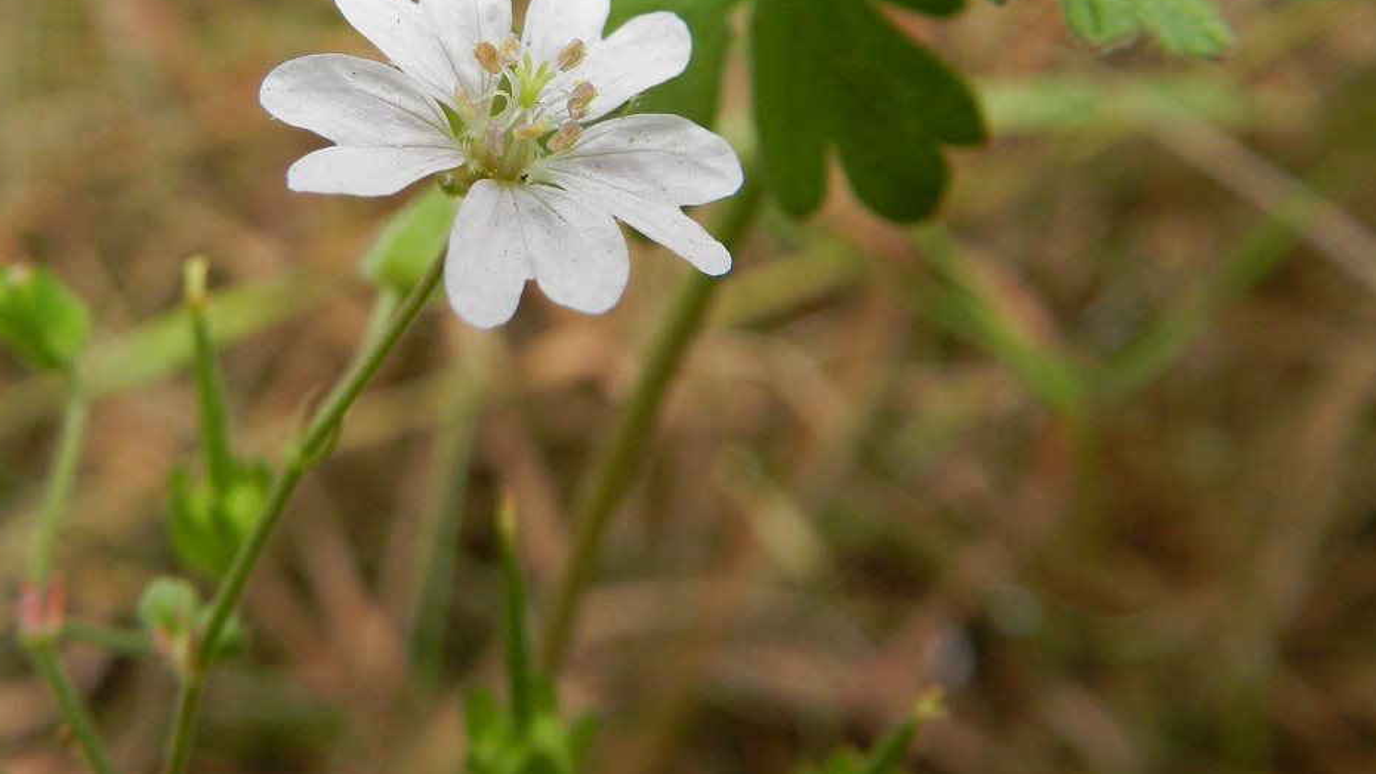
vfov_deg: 25.9
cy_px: 111
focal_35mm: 45
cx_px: 556
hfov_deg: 45.3
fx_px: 1642
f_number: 3.7
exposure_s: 1/200
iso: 160
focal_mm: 5.6
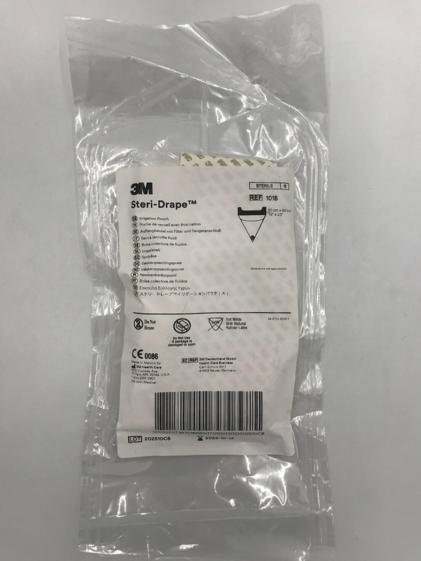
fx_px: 454
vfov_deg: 63.4
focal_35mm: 28
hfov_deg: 49.8
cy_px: 280
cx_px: 210
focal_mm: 3.99
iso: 20
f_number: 1.8
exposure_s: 1/273
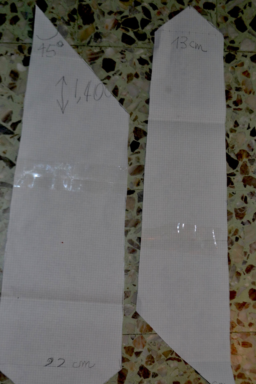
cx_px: 129
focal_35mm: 60
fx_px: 640
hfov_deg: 22.6
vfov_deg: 33.3
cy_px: 224
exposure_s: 1/60
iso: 1000
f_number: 4.8
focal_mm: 32
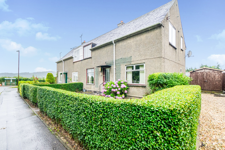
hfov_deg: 100.4
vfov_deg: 77.3
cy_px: 75
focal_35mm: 15
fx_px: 94
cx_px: 112
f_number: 6.3
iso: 1000
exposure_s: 1/500
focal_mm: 10
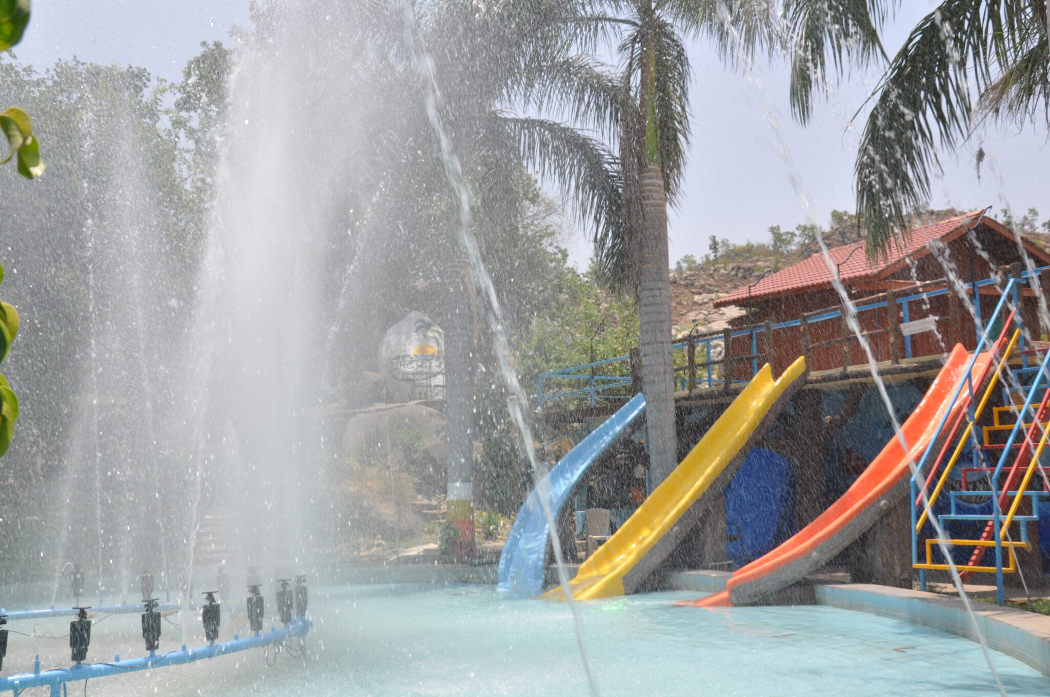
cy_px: 348
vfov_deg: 36.8
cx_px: 525
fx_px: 1049
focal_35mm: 36
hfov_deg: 53.2
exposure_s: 1/350
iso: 200
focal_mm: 24
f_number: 9.5
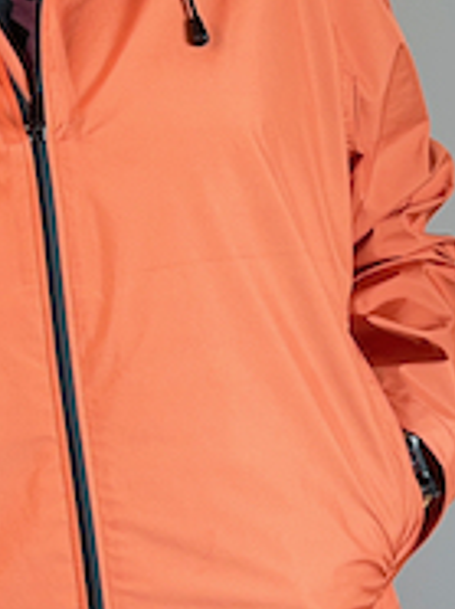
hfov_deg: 13.1
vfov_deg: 17.6
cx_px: 98
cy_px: 229
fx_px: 1967
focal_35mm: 112
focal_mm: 5.7
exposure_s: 1/121
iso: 50
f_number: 1.5
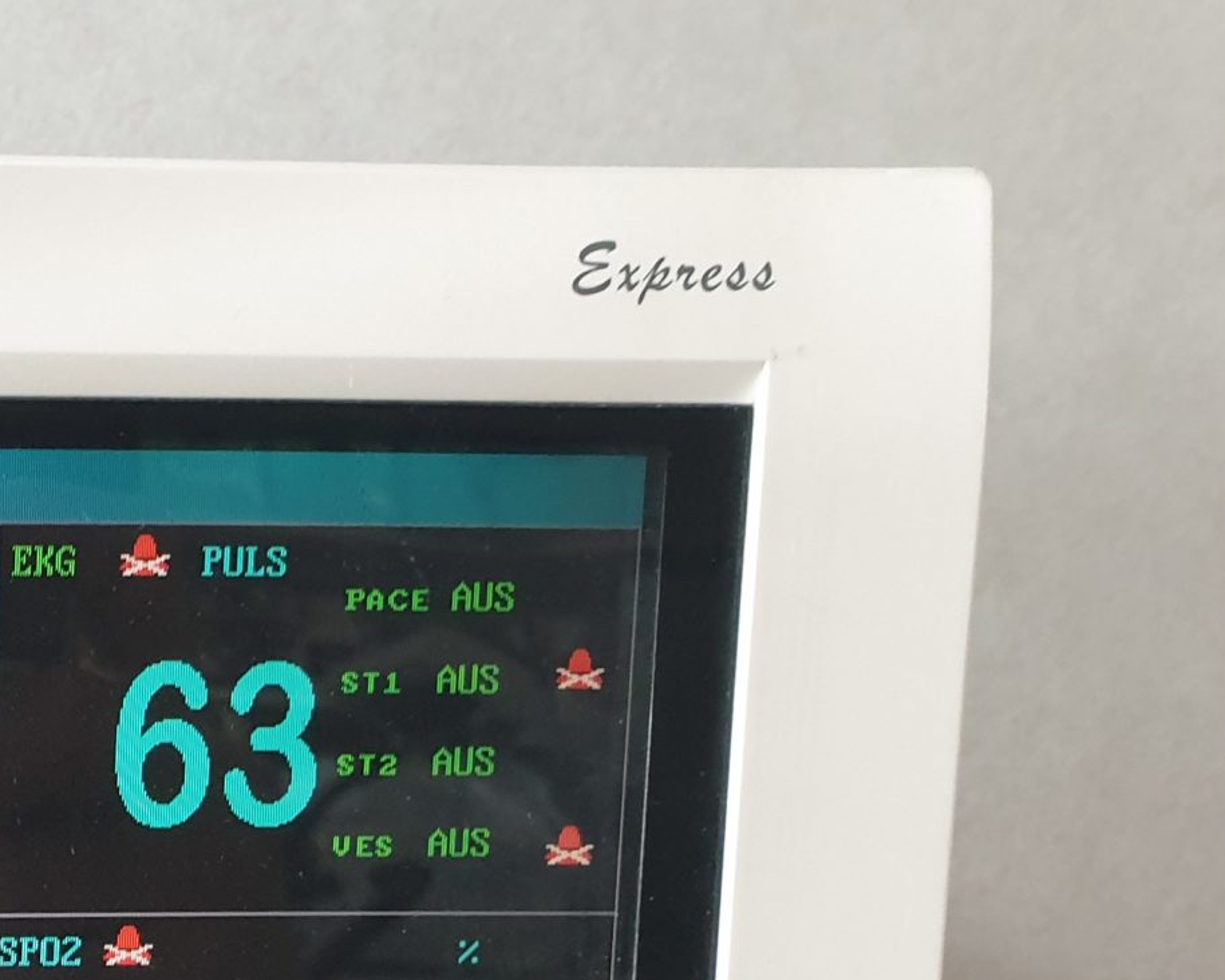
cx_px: -427
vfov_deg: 19.9
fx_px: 2574
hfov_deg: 23.3
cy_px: 1256
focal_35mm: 71
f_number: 2.4
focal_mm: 4.3
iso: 320
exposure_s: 1/50
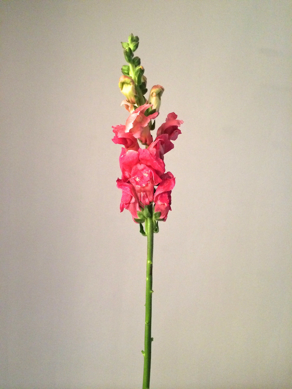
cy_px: 194
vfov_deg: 60.0
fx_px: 337
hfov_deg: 46.8
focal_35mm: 30
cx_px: 146
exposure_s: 1/30
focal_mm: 4.12
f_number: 2.2
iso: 250
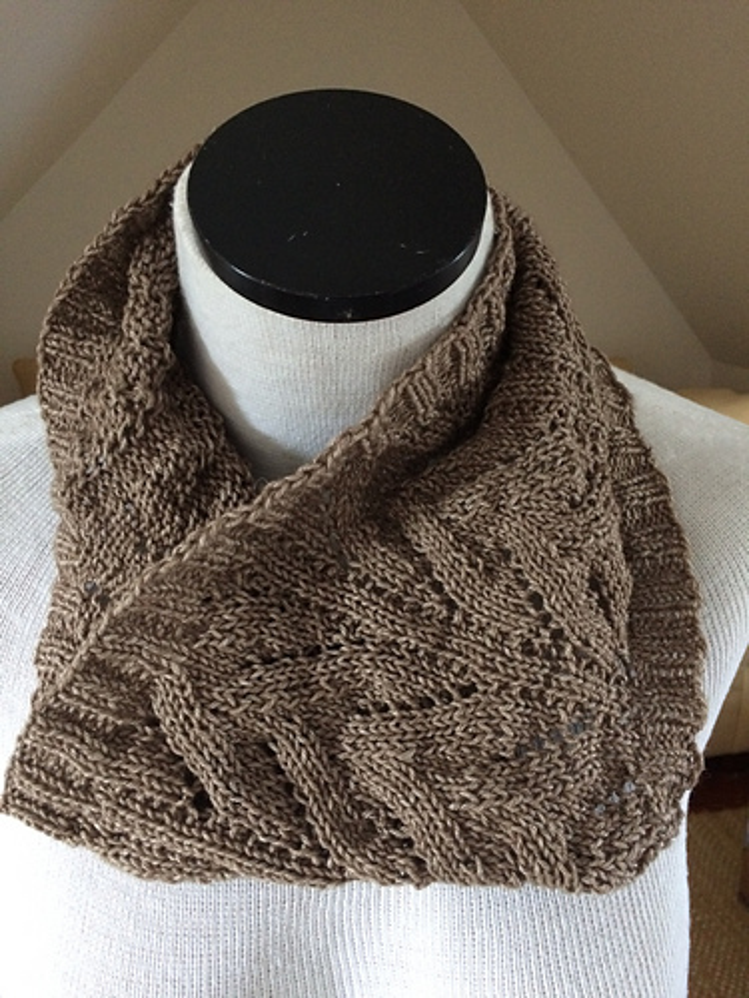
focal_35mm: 29
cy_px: 499
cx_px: 374
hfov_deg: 48.2
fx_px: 837
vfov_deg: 61.7
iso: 320
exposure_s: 1/15
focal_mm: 4.15
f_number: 2.2
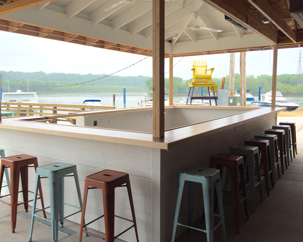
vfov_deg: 47.1
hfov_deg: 57.2
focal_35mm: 31
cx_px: 147
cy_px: 119
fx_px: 278
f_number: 2.2
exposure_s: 1/1236
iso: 32
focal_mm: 4.15
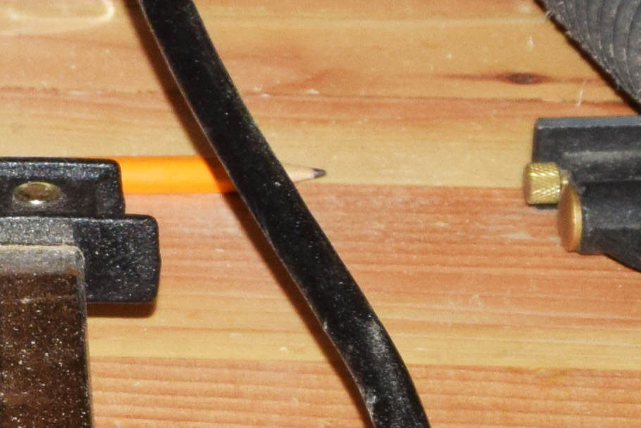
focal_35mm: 473
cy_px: -194
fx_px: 8423
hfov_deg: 4.2
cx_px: -1207
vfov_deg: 2.9
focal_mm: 48
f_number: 9
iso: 500
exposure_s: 1/160
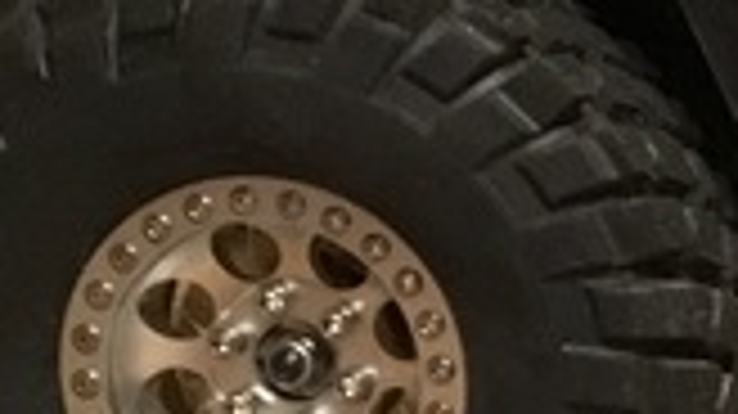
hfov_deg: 12.2
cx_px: 1512
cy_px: 198
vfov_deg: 7.9
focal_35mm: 154
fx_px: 3012
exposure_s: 1/17
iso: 640
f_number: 2.2
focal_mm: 4.15
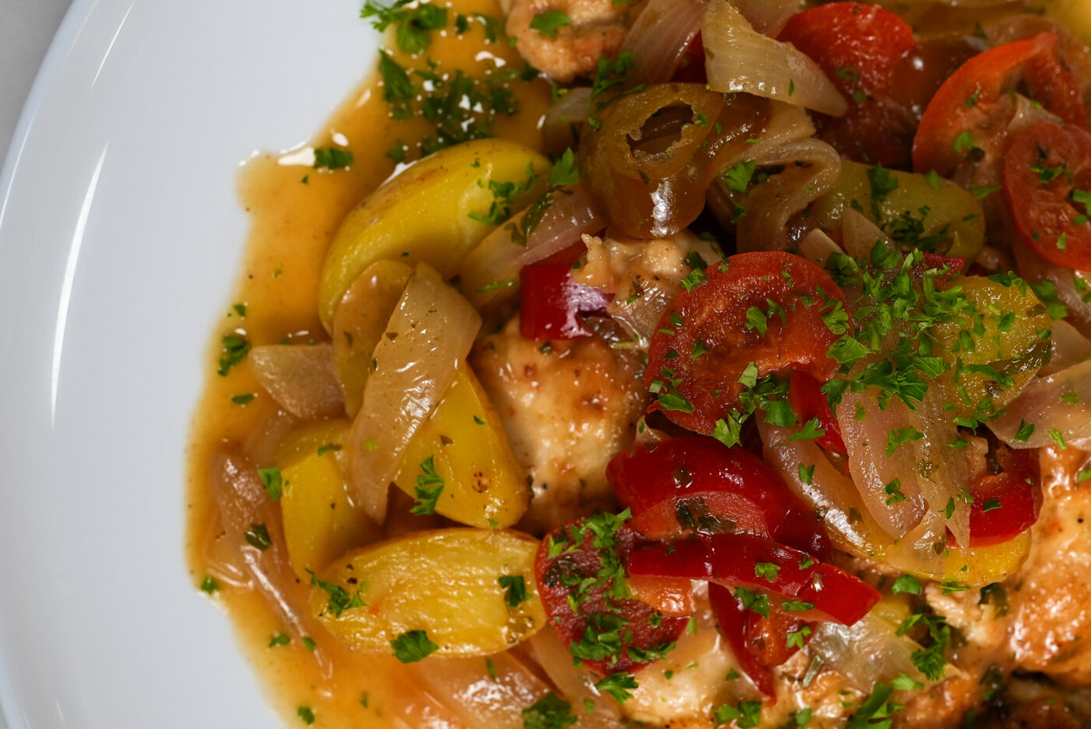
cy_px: 437
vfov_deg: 26.5
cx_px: 597
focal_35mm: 51
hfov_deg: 38.8
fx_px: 1547
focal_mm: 35
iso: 400
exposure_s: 1/160
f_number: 5.6
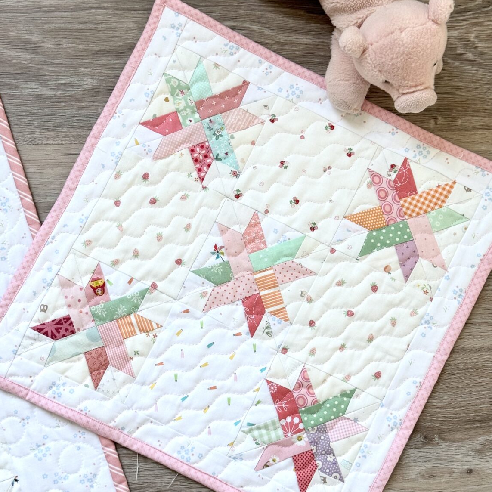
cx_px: 247
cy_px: 258
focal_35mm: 57
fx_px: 917
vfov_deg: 30.0
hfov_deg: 30.0
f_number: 1.78
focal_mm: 6.76
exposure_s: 1/60
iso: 80
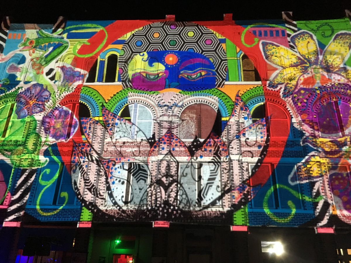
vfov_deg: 48.2
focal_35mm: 29
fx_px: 294
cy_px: 132
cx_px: 176
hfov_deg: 61.7
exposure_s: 1/15
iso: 250
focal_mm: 4.15
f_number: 2.2
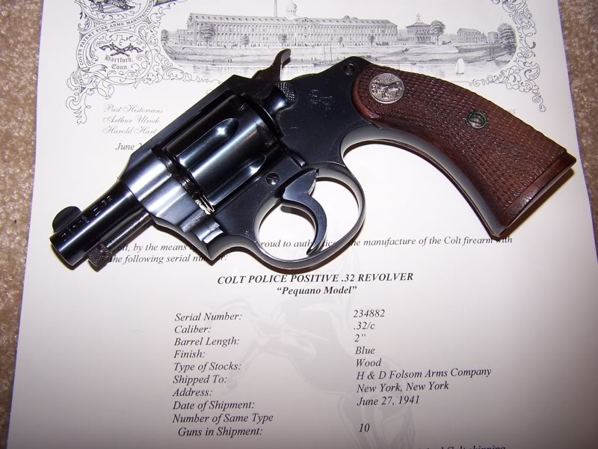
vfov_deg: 37.7
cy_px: 224
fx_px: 656
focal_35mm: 38
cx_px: 299
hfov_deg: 49.0
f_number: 2.8
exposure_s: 1/60
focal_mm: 6.3
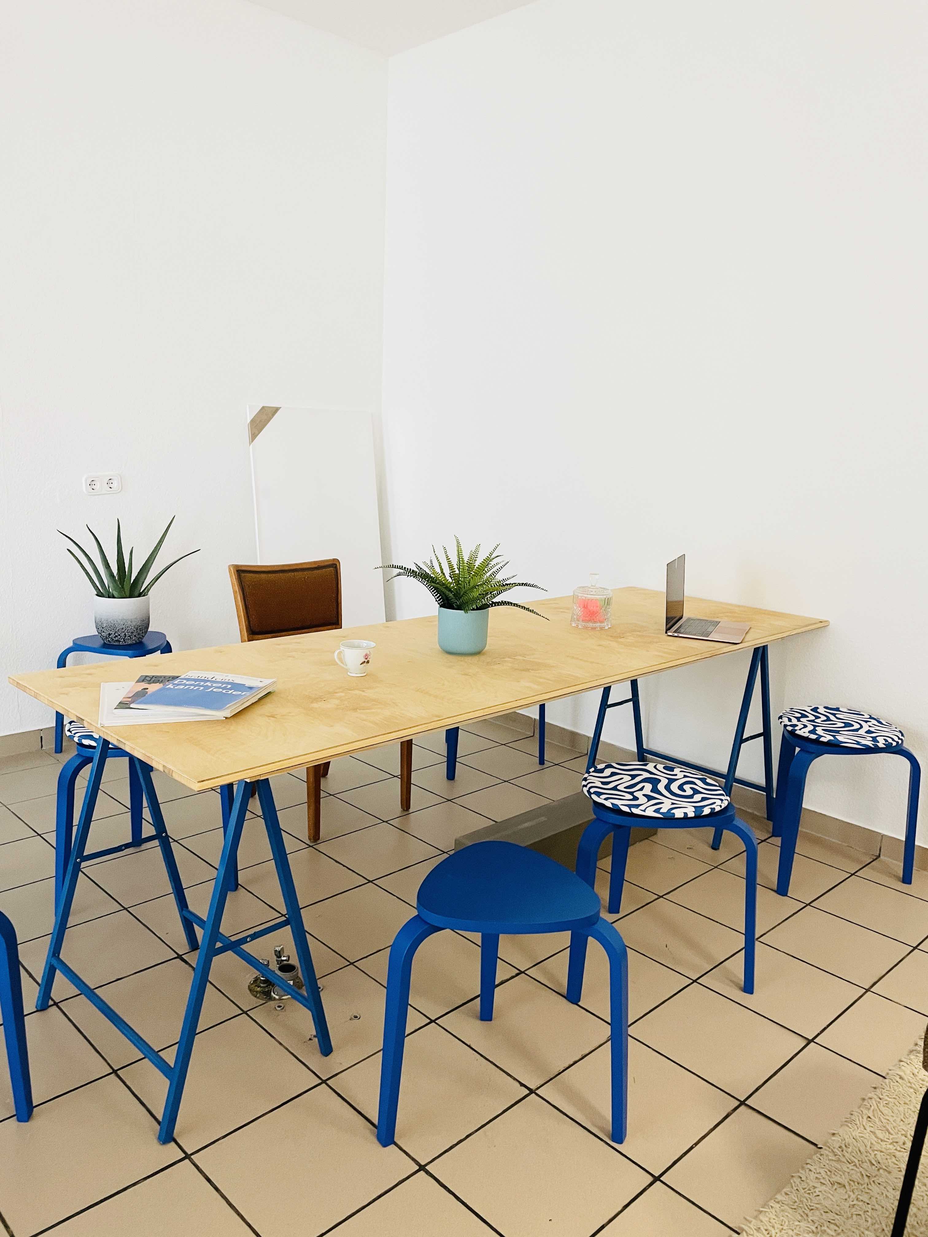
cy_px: 618
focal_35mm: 26
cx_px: 464
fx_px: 929
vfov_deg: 67.3
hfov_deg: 53.1
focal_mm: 4.2
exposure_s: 1/50
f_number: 1.6
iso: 320
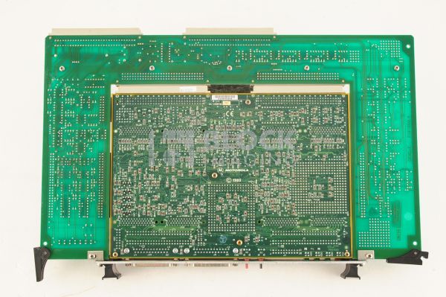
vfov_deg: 26.9
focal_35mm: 50
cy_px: 148
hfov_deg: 39.6
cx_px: 223
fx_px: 619
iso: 1600
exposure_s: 1/125
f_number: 10
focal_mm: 50
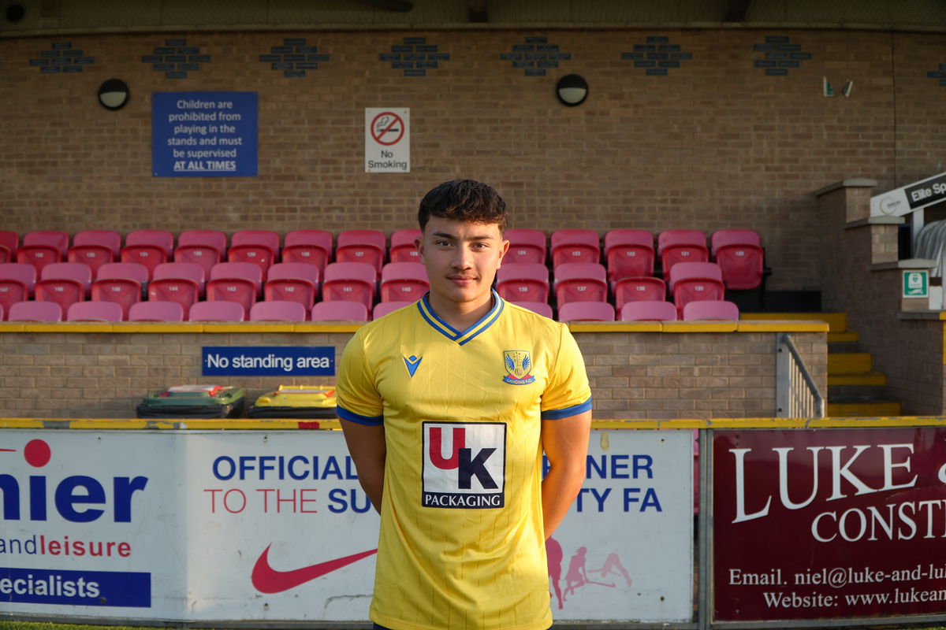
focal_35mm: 40
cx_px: 473
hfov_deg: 47.9
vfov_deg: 33.0
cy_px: 315
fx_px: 1064
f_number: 4.5
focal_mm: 27
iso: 100
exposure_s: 1/250
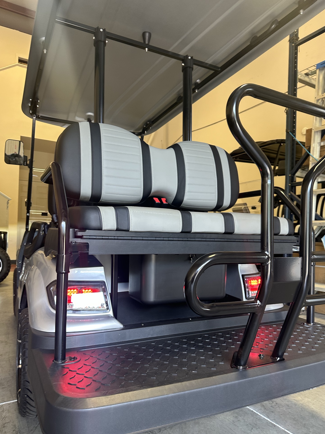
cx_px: 165
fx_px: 313
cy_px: 226
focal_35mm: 25
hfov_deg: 54.9
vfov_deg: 69.4
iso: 160
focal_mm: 6.86
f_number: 1.78
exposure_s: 1/60
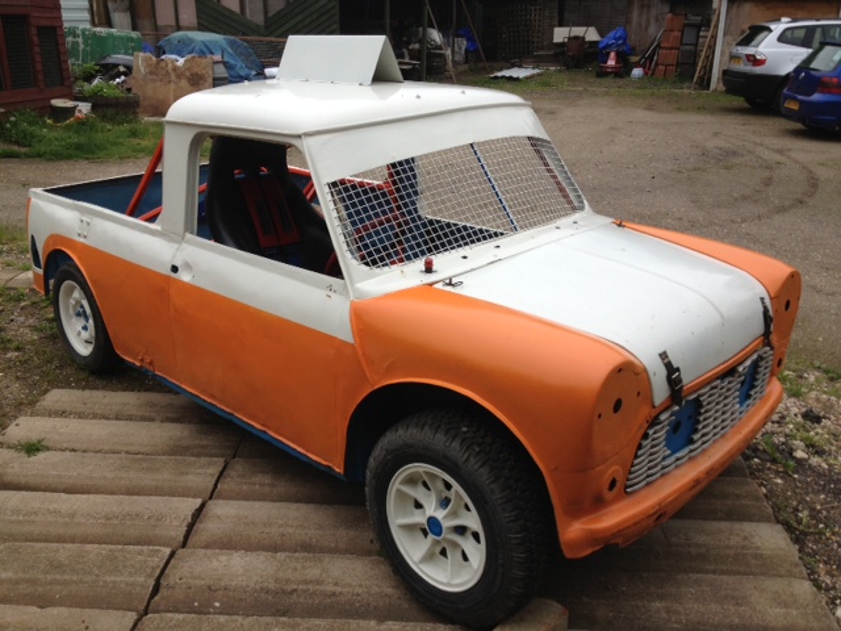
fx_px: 850
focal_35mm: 35
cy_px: 316
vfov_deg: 40.7
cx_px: 420
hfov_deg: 52.6
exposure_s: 1/905
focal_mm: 4.28
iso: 50
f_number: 2.4
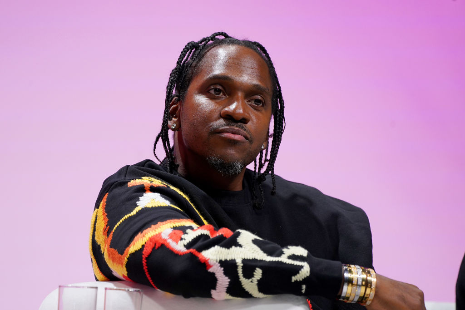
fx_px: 4780
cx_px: 232
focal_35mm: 370
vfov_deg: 3.7
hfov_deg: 5.6
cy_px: 155
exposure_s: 1/200
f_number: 5.6
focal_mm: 370
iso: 2000
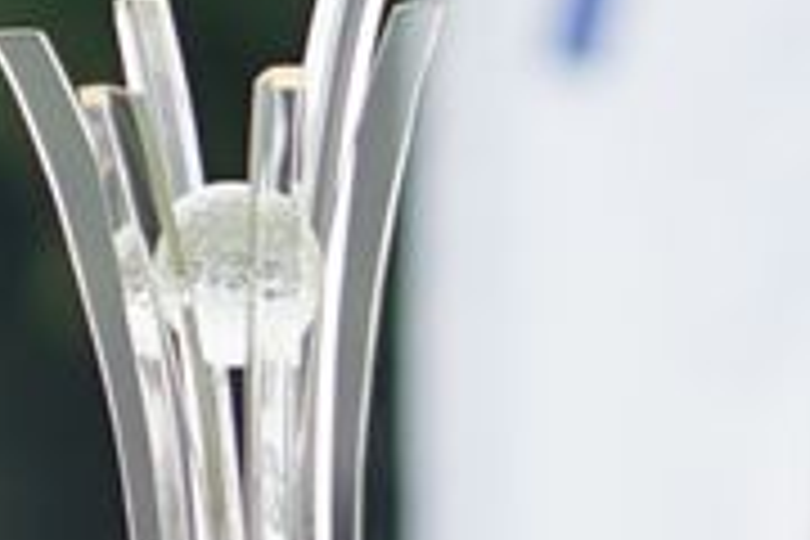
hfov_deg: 2.4
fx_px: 19101
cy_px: 1404
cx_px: 1215
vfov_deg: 1.6
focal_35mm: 849
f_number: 2.5
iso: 200
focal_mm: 85
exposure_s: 1/2000
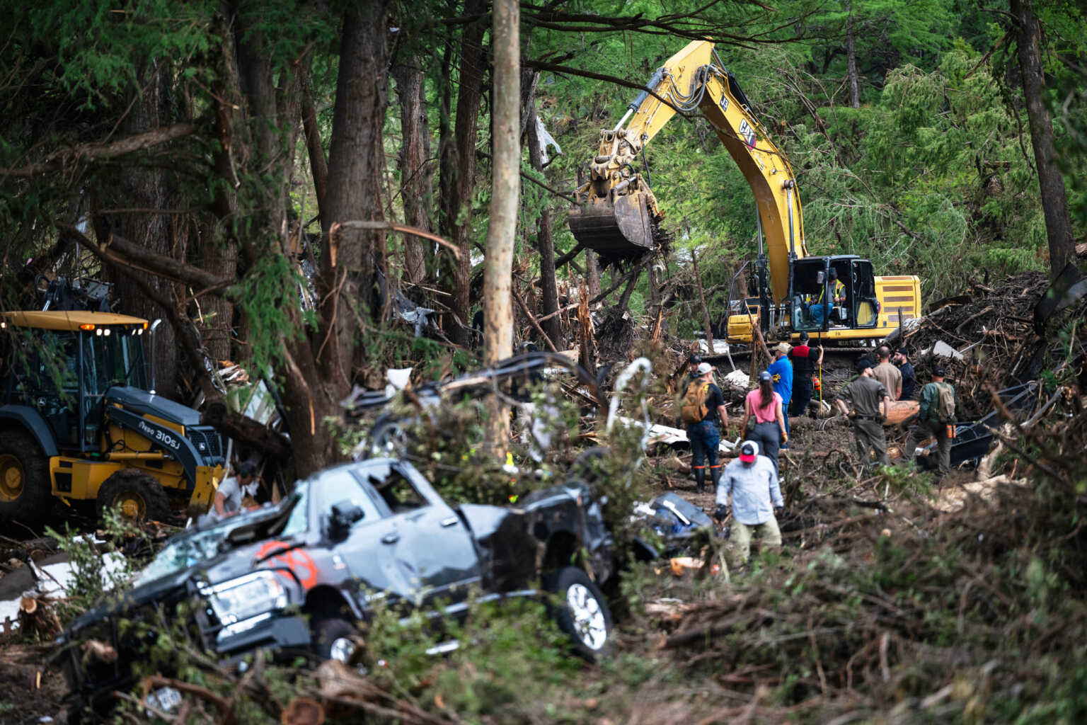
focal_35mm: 200
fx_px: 6038
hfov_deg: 10.3
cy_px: 362
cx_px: 544
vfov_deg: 6.9
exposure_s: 1/2500
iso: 400
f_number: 2.8
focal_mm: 200
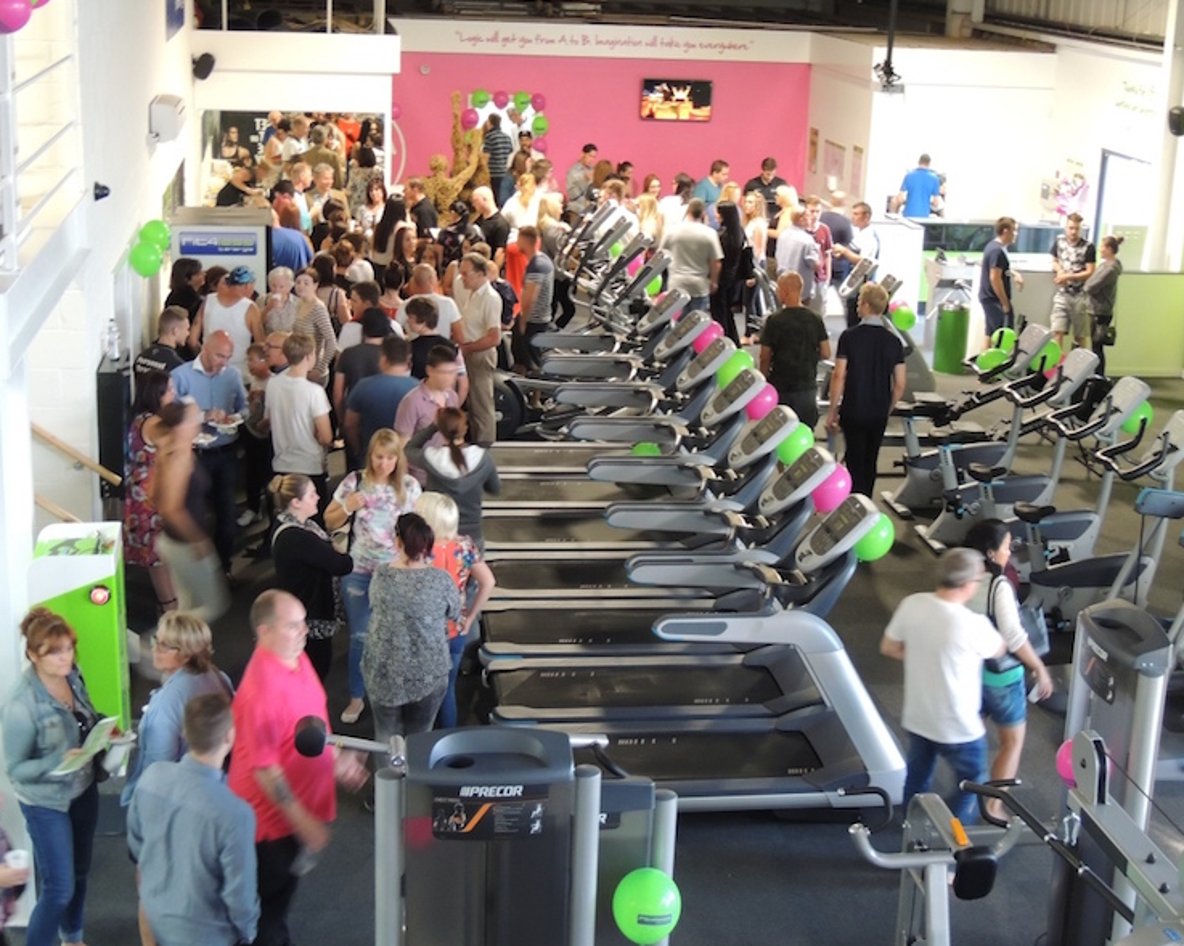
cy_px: 475
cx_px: 636
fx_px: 1856
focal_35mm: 53
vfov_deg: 28.6
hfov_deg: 35.4
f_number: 3.6
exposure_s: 1/13
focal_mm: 8.9
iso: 450
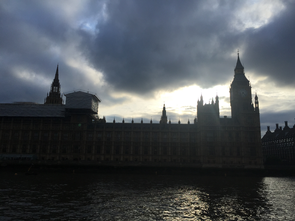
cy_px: 110
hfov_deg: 61.7
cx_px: 148
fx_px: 247
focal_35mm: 29
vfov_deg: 48.2
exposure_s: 1/3049
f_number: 2.2
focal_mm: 4.15
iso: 32
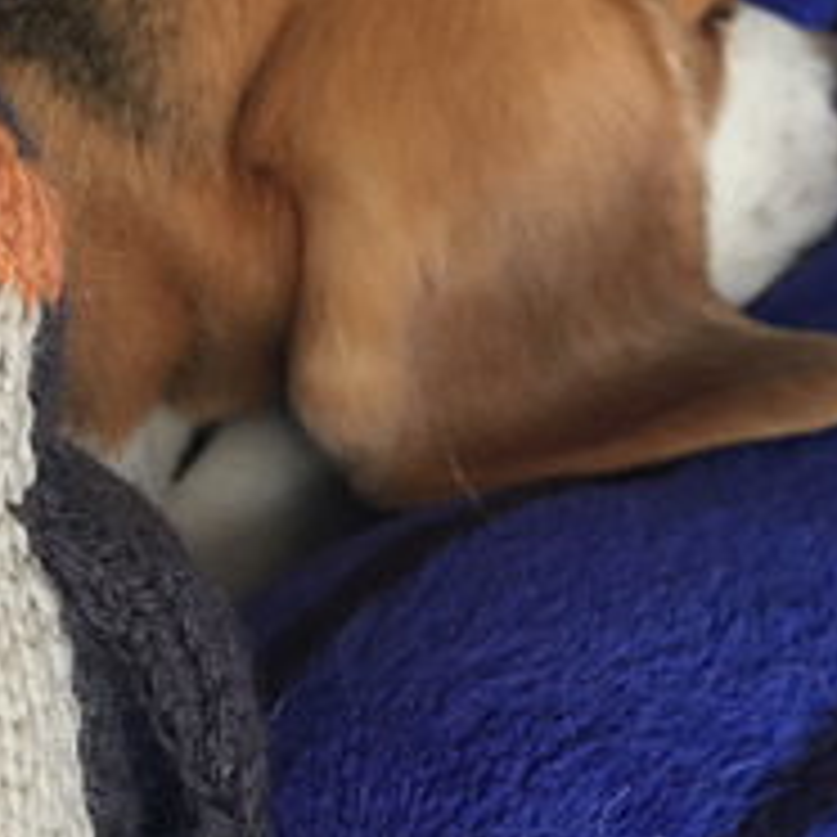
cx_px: 70
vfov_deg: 25.0
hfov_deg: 24.2
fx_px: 1888
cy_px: 472
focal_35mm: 69
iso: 160
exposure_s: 1/33
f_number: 2.2
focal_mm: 4.15
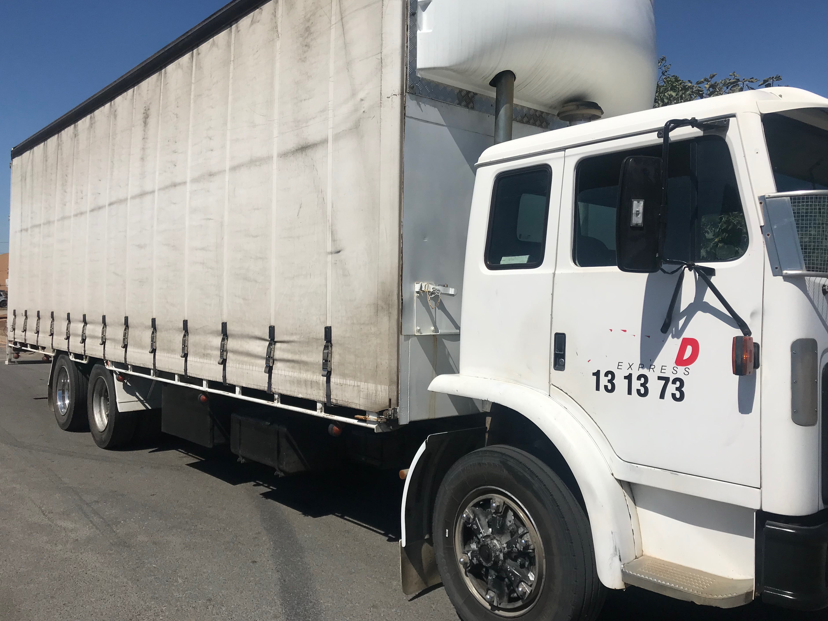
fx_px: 718
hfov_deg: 60.0
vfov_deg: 46.8
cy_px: 304
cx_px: 408
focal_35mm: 30
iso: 20
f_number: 1.8
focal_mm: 3.99
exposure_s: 1/7407
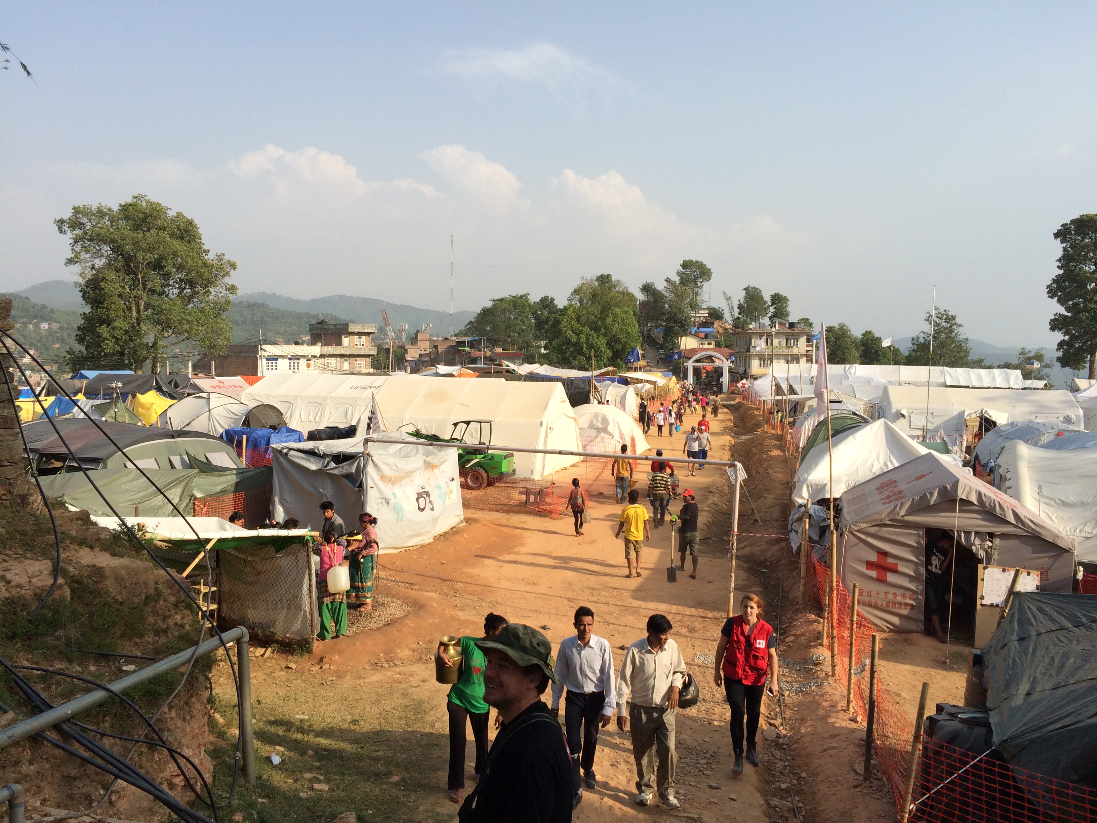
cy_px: 412
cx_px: 548
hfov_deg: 61.7
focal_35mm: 29
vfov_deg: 48.2
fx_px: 919
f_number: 2.2
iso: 32
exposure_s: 1/1580
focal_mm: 4.15
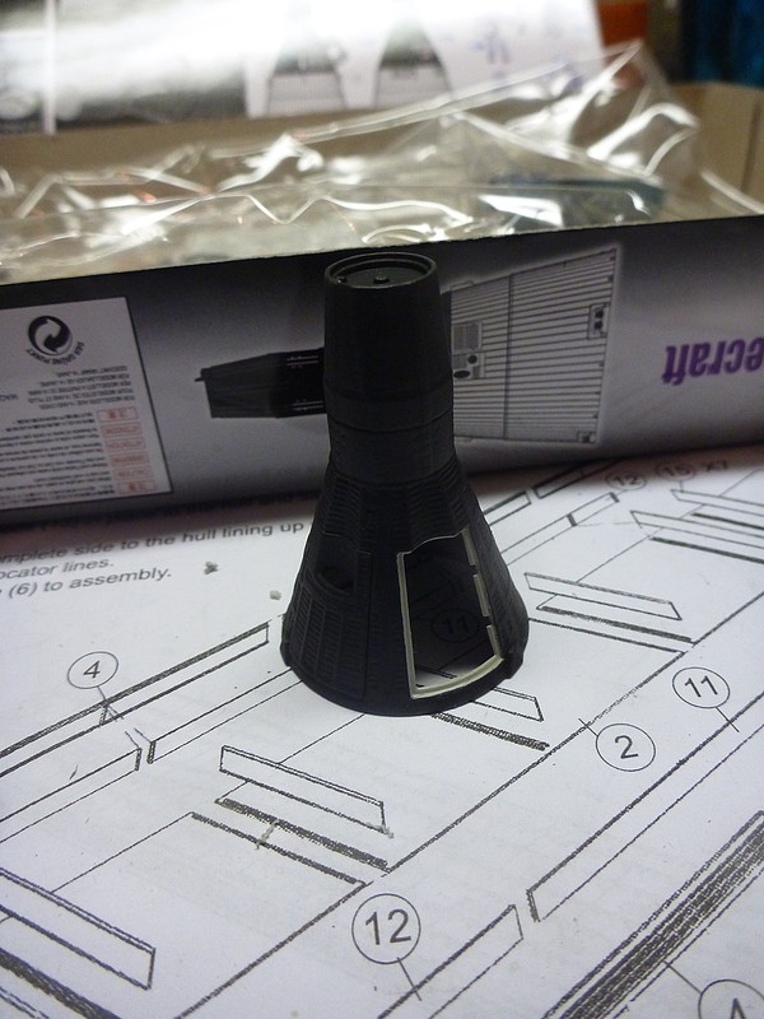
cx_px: 382
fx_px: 824
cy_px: 510
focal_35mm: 28
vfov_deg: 63.4
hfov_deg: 49.7
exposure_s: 1/60
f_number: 3.3
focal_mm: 4.9
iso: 400
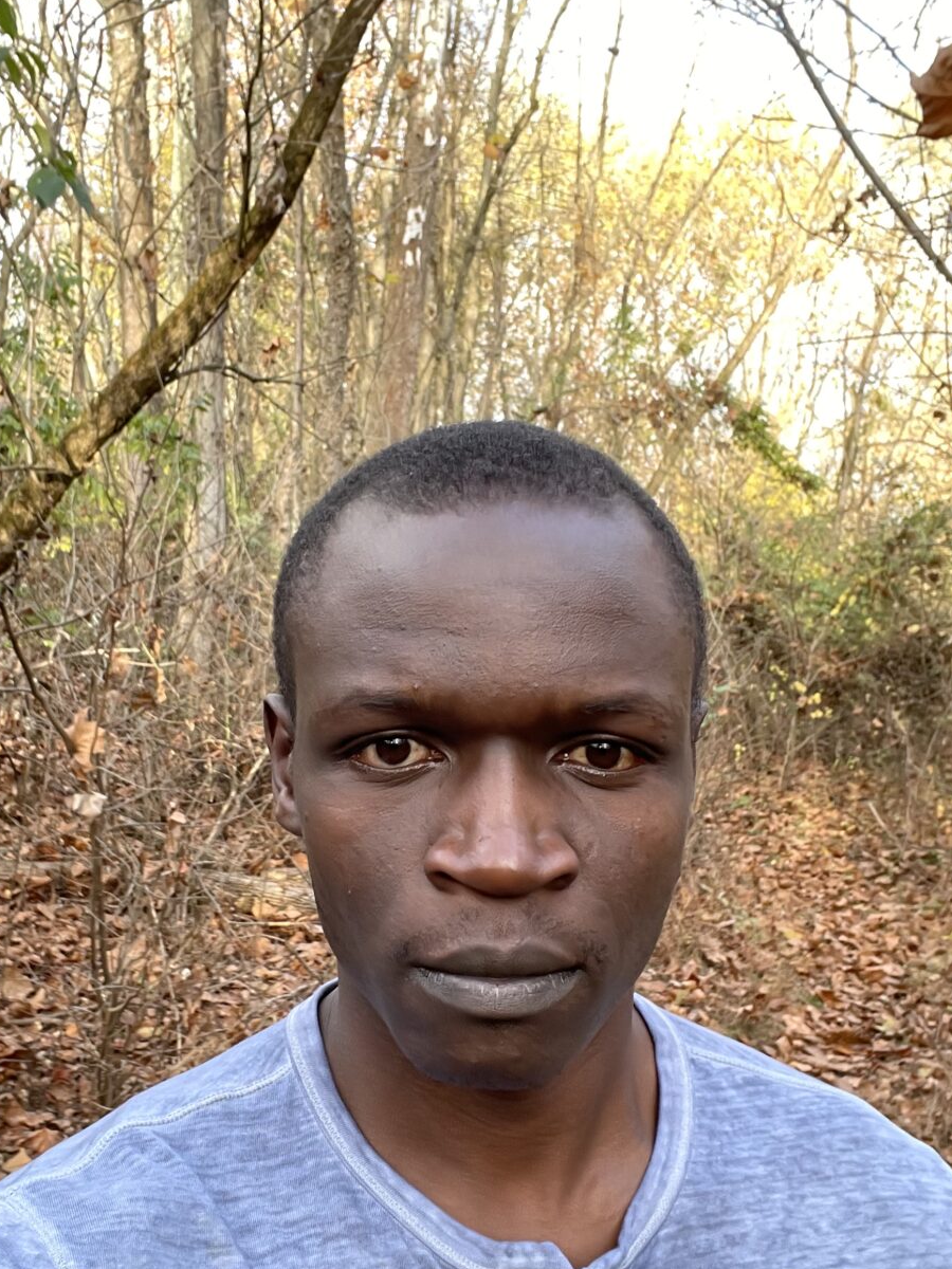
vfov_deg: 46.6
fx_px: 1467
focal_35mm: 40
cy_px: 732
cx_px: 383
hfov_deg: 35.8
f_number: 2.2
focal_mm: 2.71
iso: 64
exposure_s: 1/60
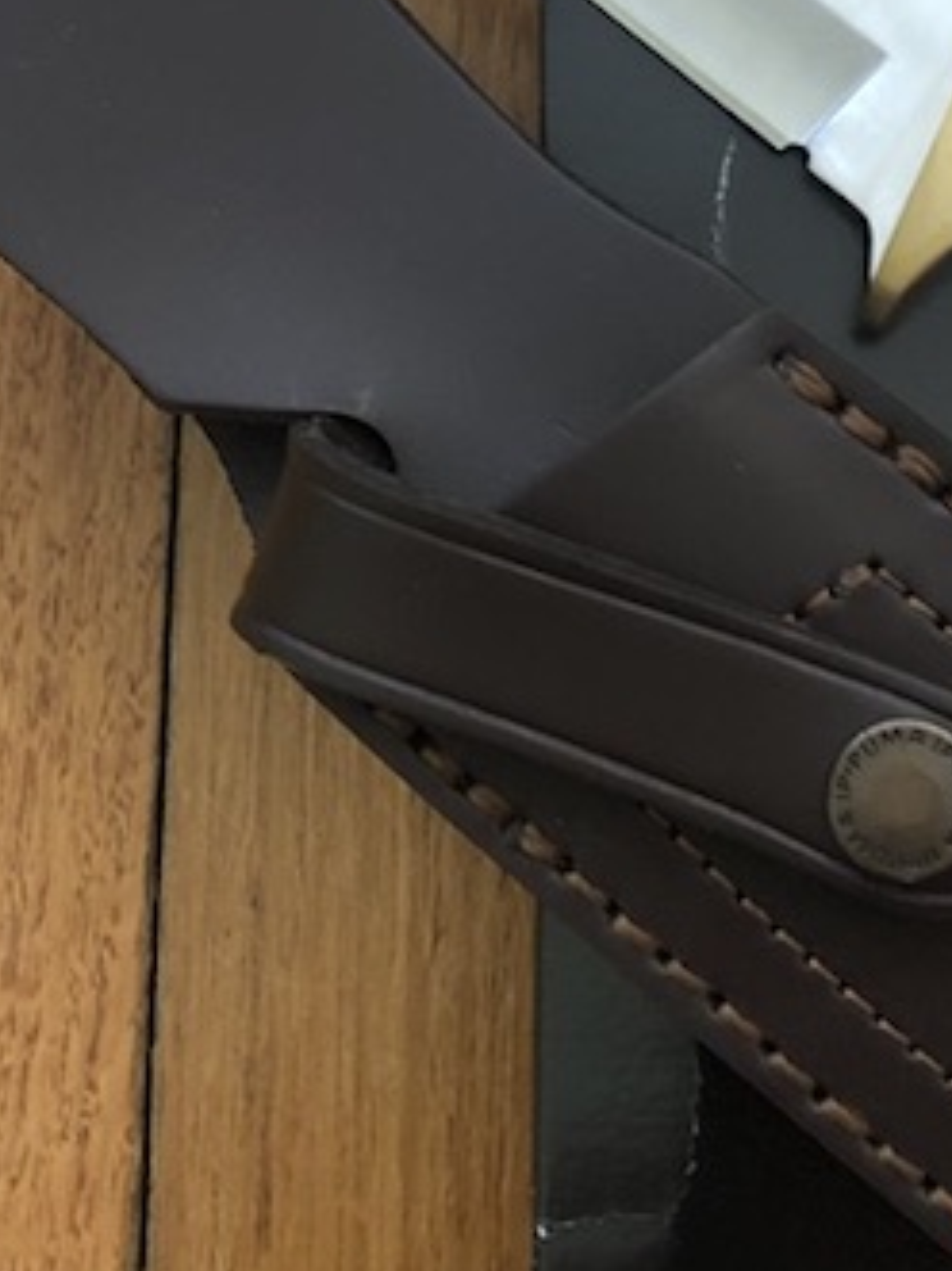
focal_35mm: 80
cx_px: 889
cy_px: 109
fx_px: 2935
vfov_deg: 23.7
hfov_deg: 18.1
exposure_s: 1/15
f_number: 1.8
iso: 50
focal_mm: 3.99
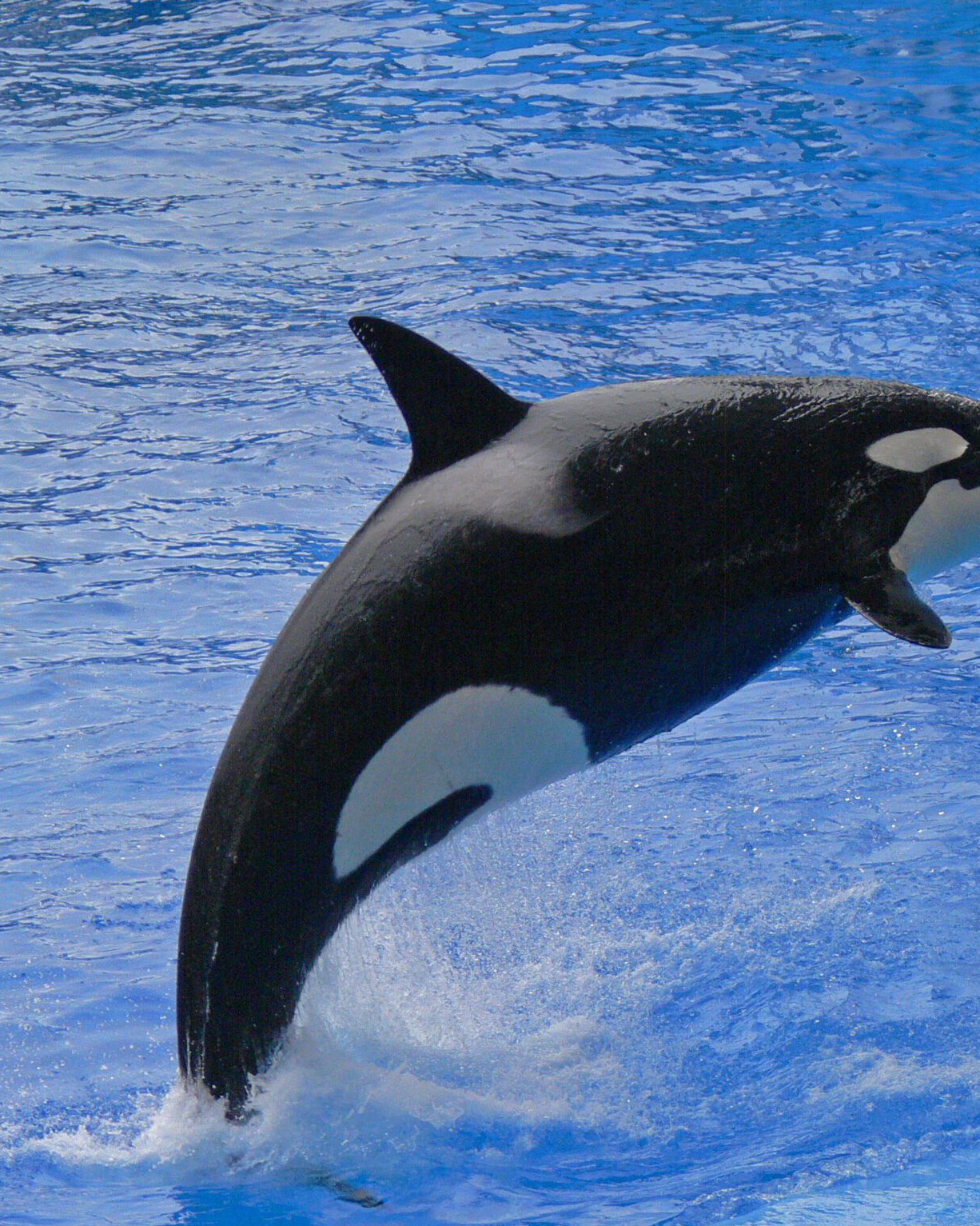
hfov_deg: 5.7
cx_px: 771
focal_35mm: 270
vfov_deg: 7.2
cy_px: 613
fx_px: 9791
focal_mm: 34.4
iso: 125
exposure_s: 1/500
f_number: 3.6
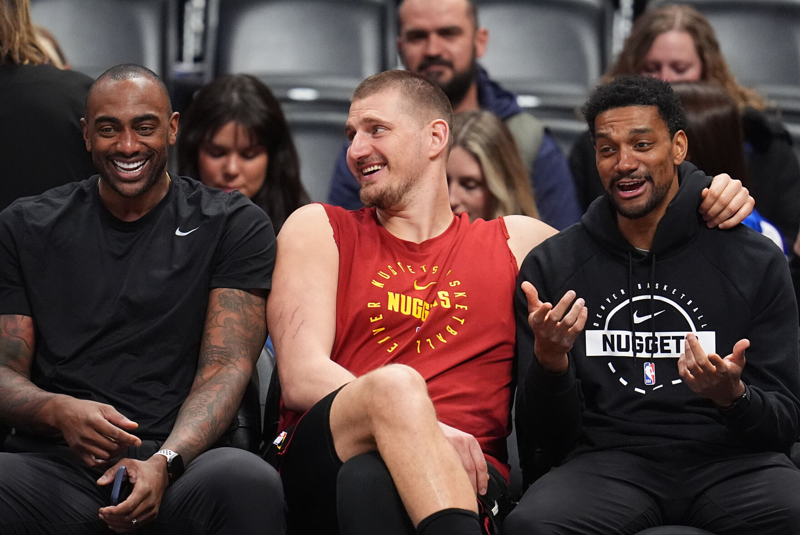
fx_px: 13345
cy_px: 268
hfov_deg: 3.4
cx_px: 400
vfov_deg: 2.3
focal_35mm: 600
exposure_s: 1/1600
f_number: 3.2
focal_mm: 400
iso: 5000
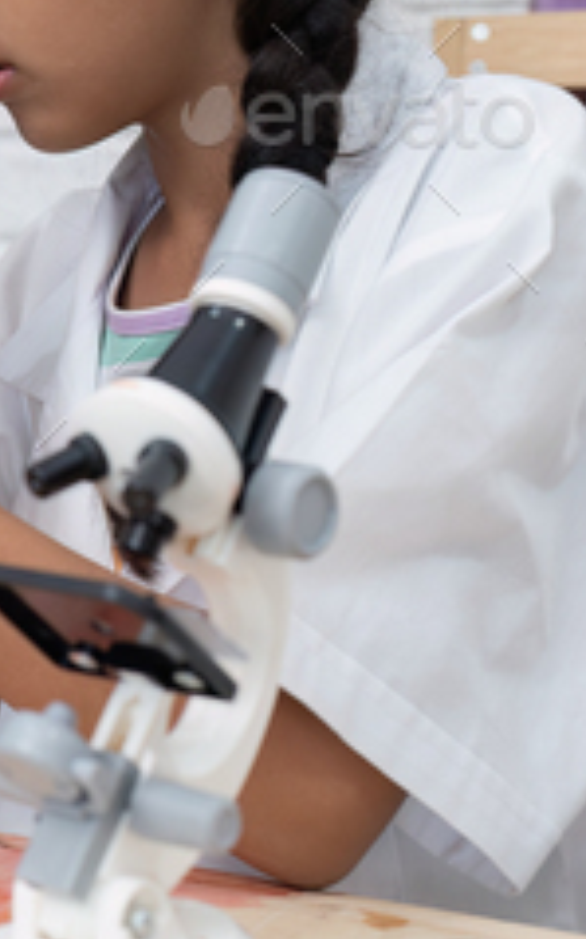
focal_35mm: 88
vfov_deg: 23.4
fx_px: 2253
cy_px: 301
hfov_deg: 14.0
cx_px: -244
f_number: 4
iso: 320
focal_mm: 35
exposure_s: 1/40
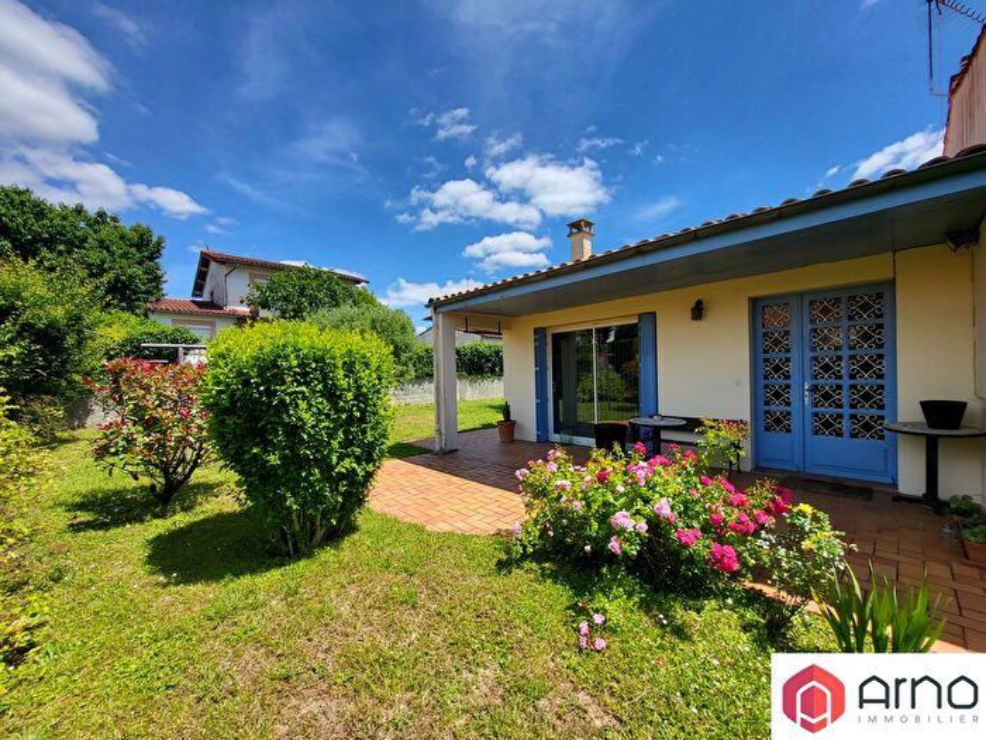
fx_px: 370
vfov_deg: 89.9
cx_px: 493
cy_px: 370
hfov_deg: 106.2
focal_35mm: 13
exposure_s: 1/892
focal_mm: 1.74
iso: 32
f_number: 2.2
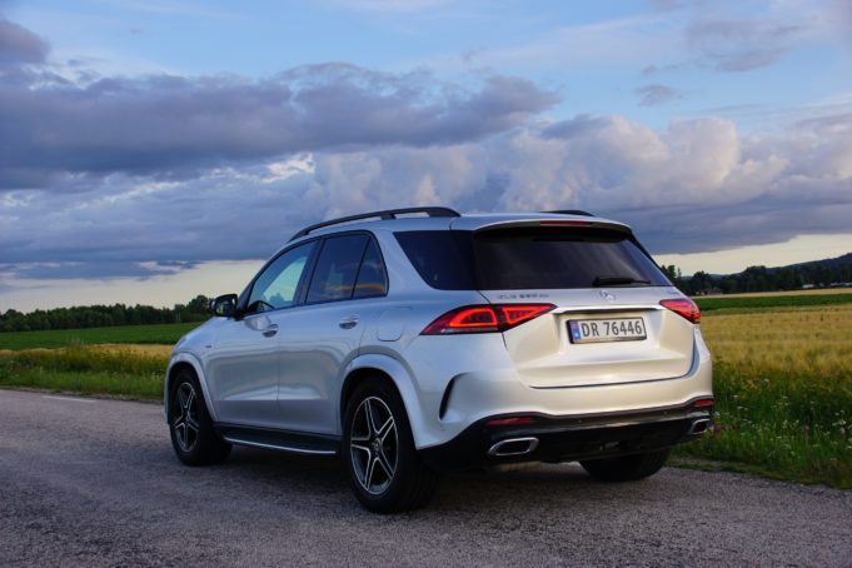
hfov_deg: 43.6
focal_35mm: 45
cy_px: 284
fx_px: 1065
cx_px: 426
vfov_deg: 29.9
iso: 100
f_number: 6.3
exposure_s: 1/100
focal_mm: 30
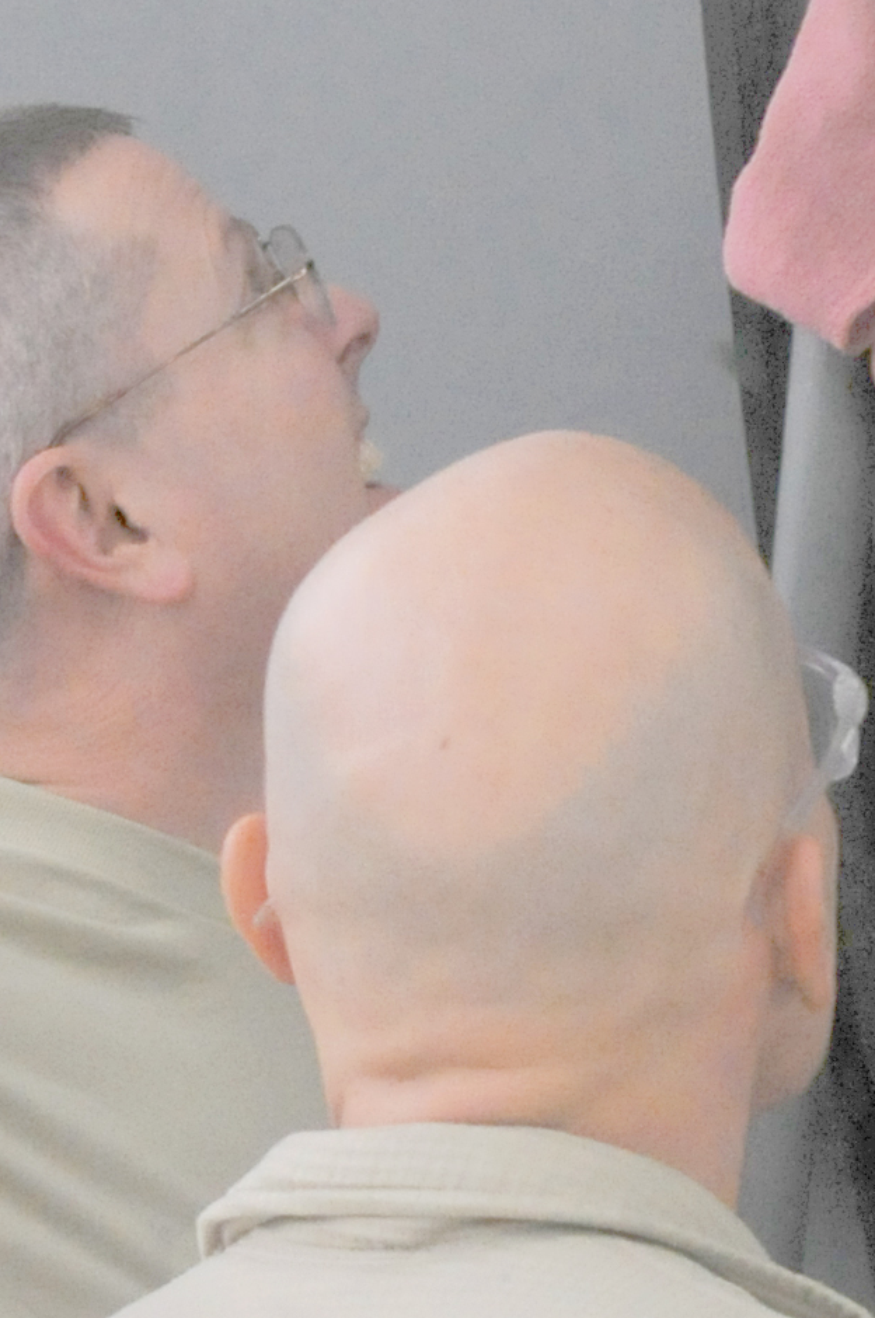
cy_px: 453
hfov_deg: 2.9
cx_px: 1304
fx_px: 17514
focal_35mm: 479
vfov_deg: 4.3
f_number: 4
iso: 1250
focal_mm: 70
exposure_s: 1/200
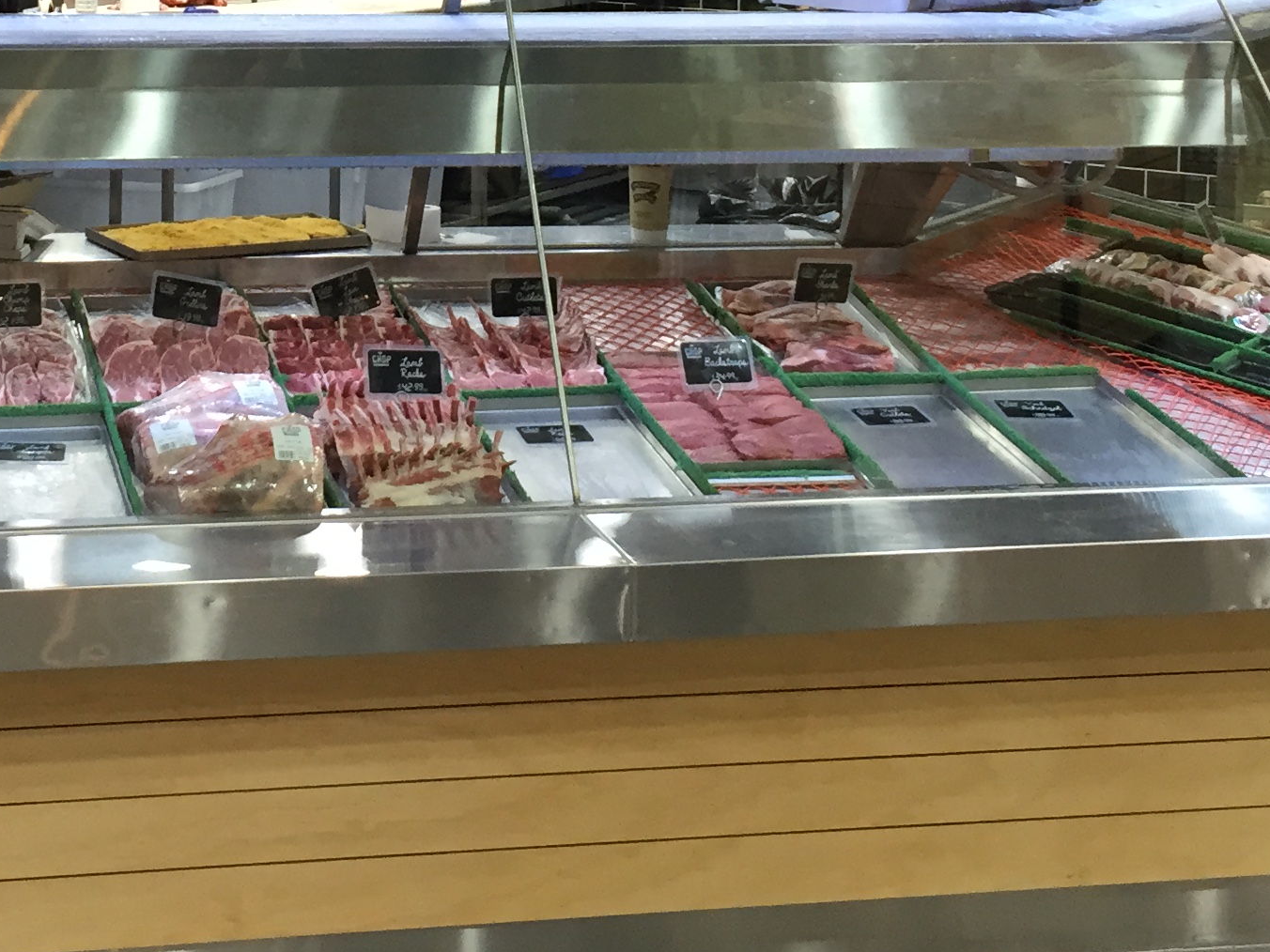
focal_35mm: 70
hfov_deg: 27.4
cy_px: -84
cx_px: 302
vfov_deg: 20.1
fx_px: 2568
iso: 50
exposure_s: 1/33
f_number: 2.2
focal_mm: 4.15
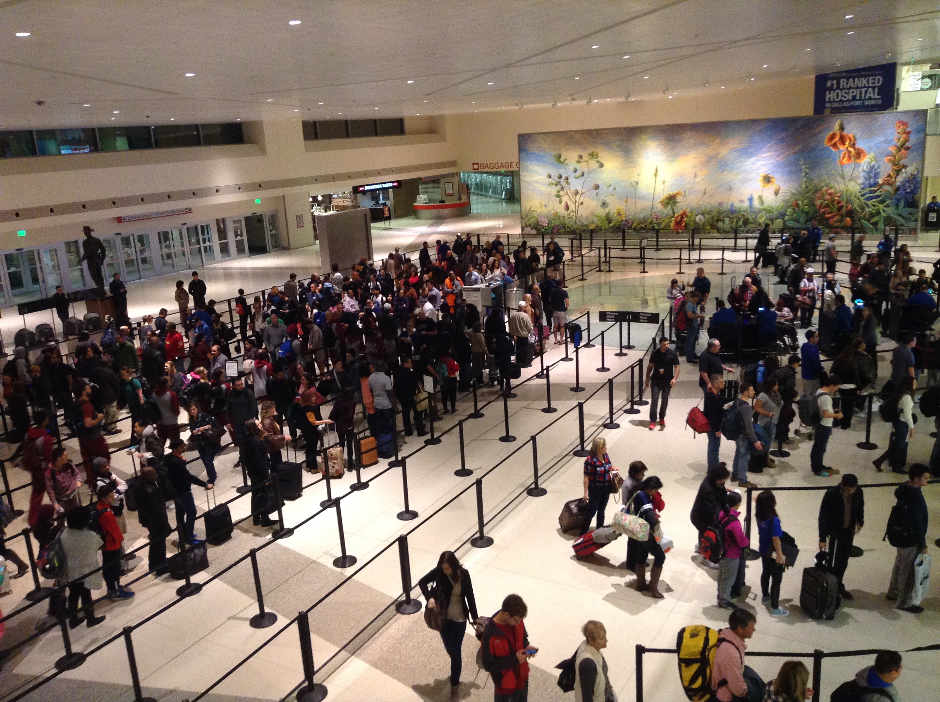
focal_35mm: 33
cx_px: 470
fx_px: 895
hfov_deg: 55.4
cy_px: 351
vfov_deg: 42.8
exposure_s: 1/24
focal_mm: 3.3
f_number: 2.4
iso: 160
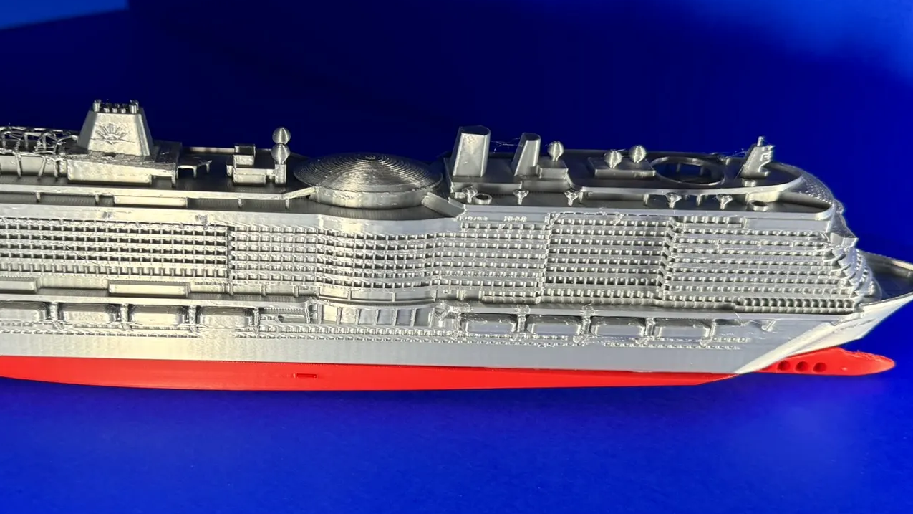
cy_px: 260
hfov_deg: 47.9
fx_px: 1017
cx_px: 338
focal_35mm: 42
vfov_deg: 28.3
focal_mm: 6.86
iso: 250
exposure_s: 1/60
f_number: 1.78
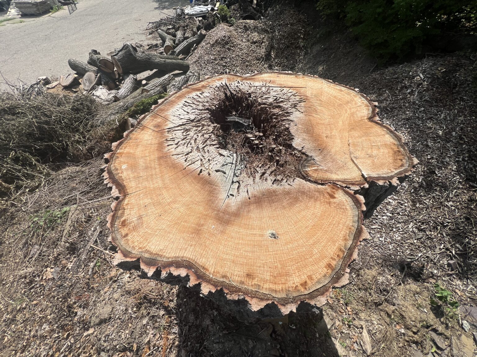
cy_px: 178
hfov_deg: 106.2
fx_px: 179
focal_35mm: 13
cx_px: 238
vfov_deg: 89.9
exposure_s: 1/1876
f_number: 1.8
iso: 32
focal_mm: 1.57
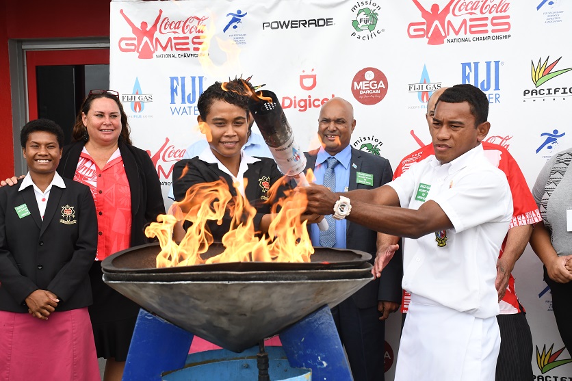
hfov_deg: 31.9
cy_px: 190
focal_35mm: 63
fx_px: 1001
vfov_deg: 21.6
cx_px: 286
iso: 800
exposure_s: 1/640
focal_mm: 42
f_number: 8
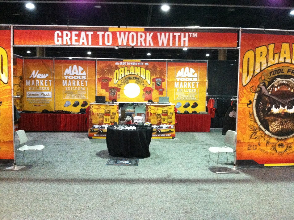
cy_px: 110
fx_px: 297
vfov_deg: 40.6
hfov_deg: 52.7
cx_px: 147
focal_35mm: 35
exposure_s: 1/15
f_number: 2.8
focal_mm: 3.85
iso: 640
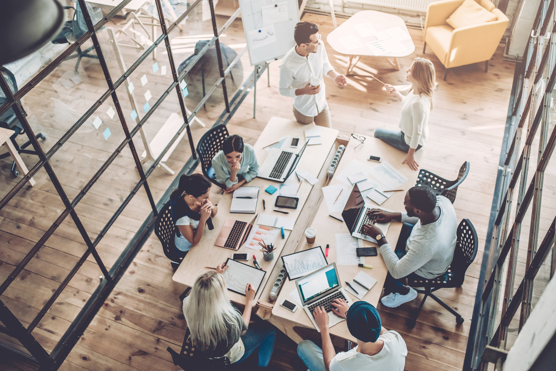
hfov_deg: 54.4
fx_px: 541
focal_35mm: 35
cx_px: 278
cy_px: 186
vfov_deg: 37.9
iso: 640
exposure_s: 1/250
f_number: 1.8
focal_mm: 35
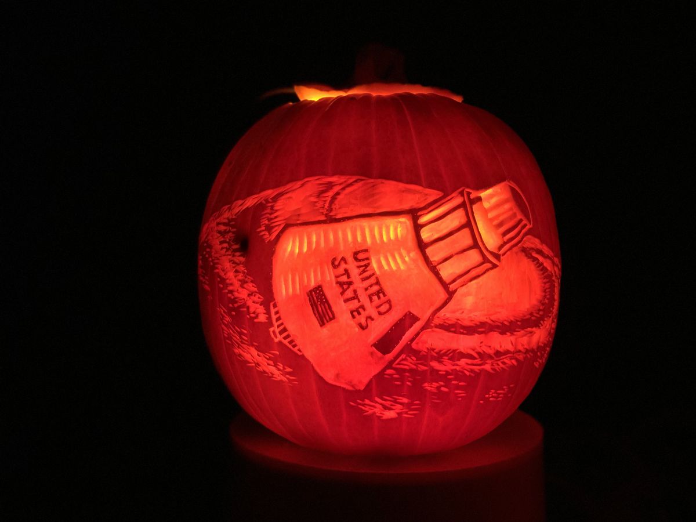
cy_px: 261
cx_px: 348
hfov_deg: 36.8
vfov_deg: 28.0
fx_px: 1046
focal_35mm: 52
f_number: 2.4
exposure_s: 1/60
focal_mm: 6
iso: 125
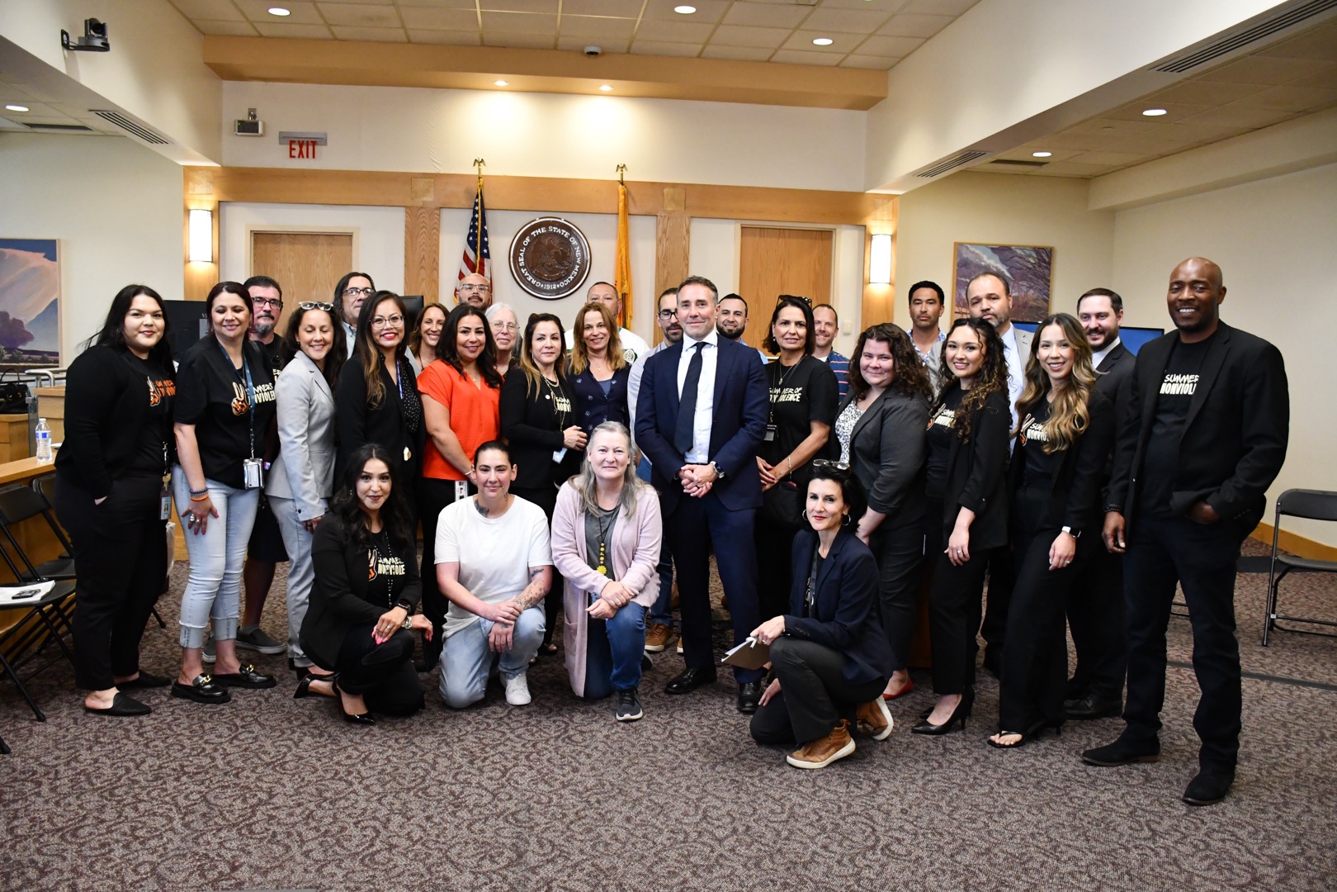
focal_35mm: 27
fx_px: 1003
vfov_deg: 47.9
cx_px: 668
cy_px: 446
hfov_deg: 67.4
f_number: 3.5
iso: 2800
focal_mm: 18
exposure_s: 1/125
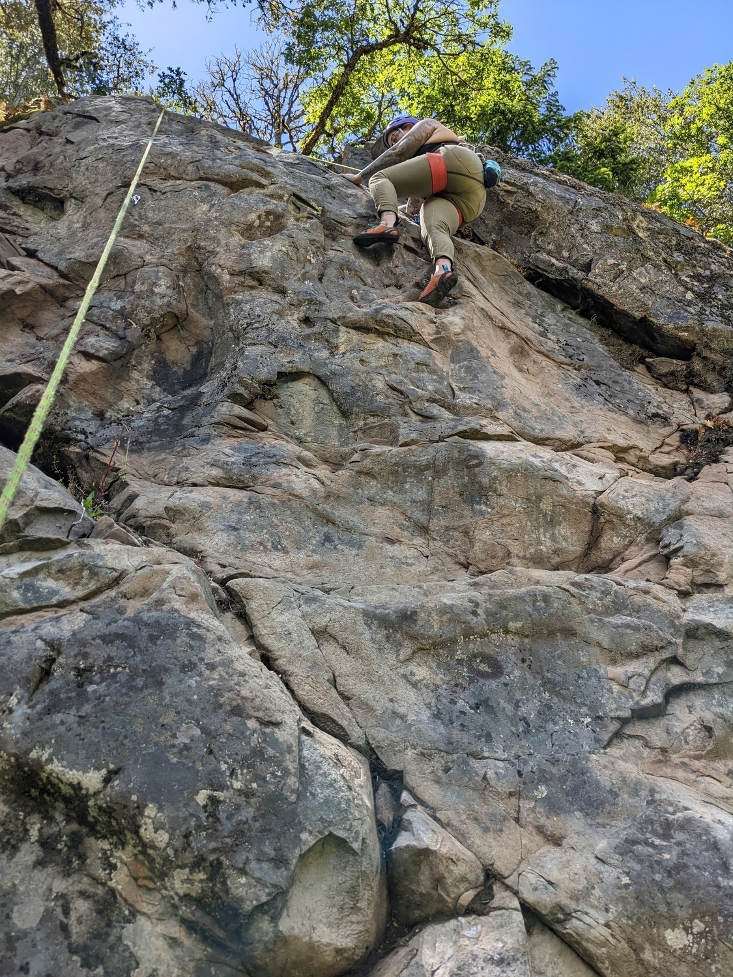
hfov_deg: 51.4
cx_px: 366
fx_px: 762
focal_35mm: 27
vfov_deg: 65.3
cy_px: 488
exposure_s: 1/1235
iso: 40
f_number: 1.73
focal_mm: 4.38
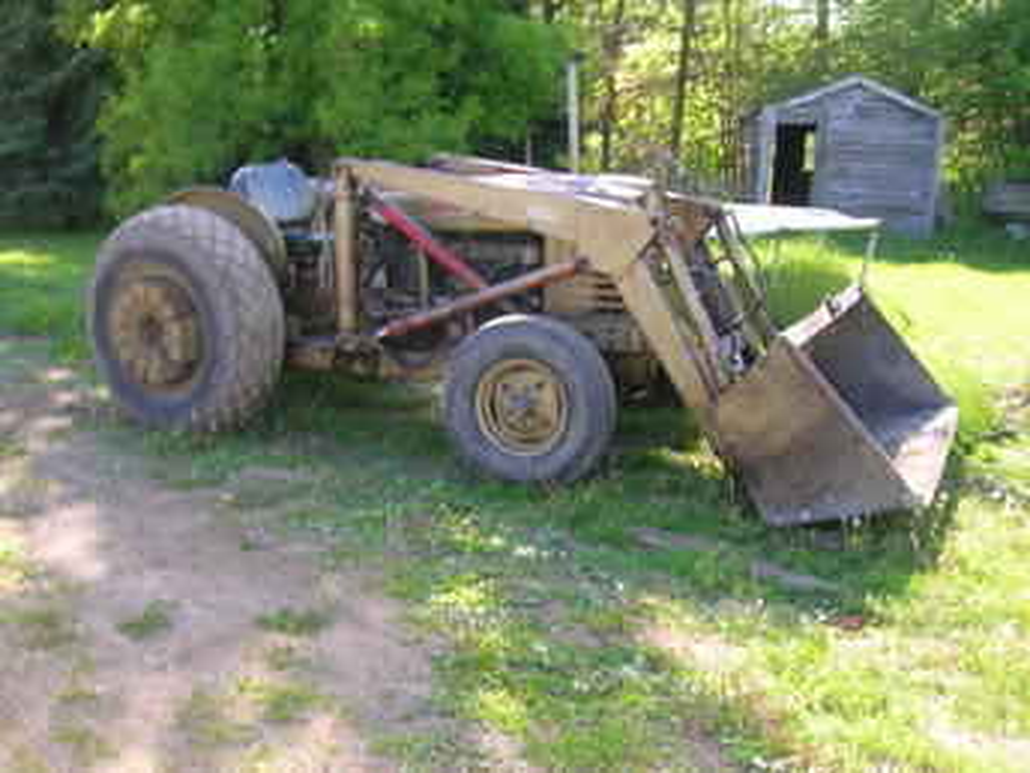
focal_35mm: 34
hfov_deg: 54.0
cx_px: 515
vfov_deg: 41.8
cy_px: 386
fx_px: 1012
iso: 50
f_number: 4.9
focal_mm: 5.7
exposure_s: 1/44.3
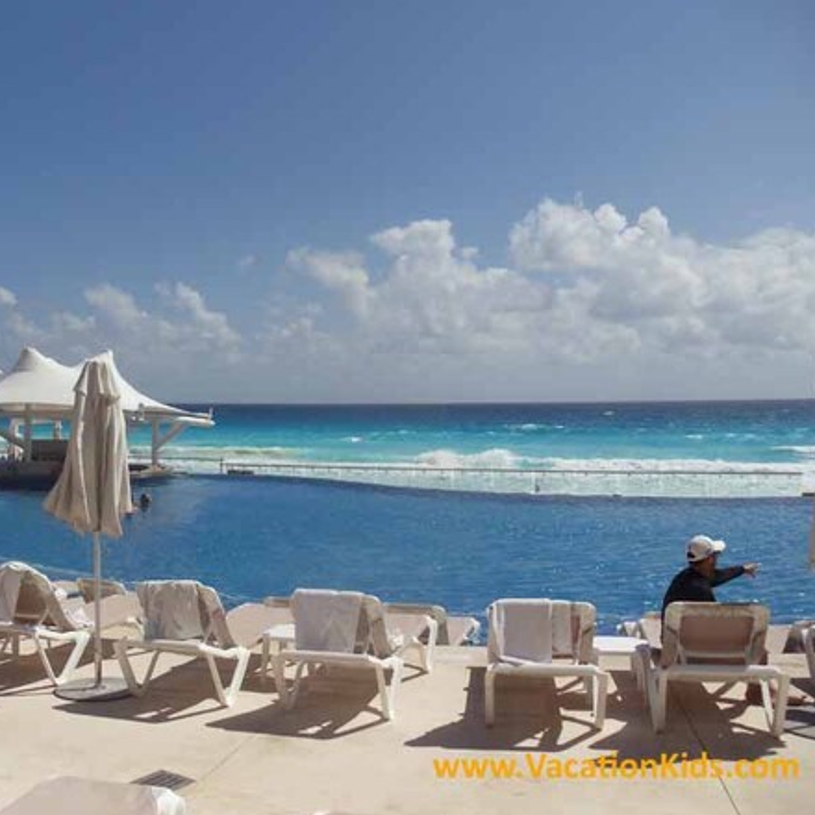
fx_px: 1412
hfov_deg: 32.1
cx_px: 307
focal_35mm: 53
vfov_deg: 32.2
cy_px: 415
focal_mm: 6
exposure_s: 1/800
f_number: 7.1
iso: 100
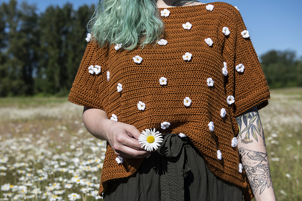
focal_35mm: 57
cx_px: 149
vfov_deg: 23.8
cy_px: 102
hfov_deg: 35.1
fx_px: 478
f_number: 5
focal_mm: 56
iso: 64
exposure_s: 1/500
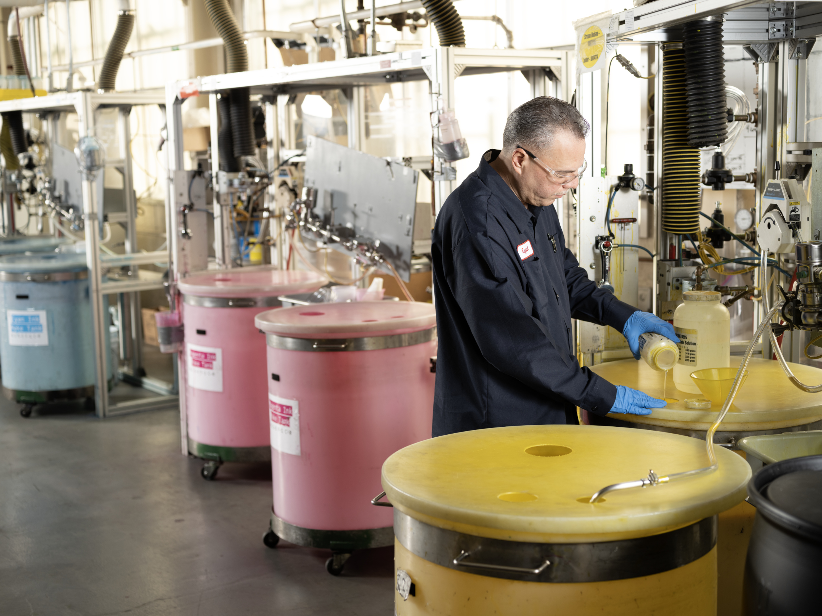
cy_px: 308
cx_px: 411
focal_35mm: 50
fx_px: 1187
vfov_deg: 29.1
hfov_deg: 38.2
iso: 320
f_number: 4
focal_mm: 63
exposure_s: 1/60
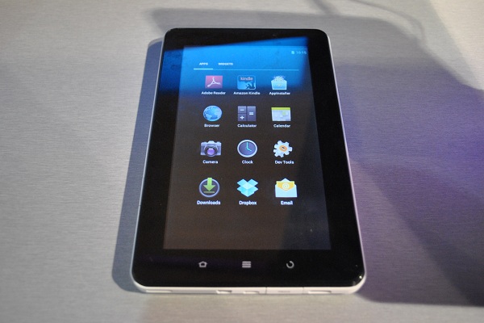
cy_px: 162
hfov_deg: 53.1
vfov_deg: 36.9
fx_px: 484
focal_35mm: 36
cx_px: 242
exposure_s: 1/30
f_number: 4
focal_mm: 24
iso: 900
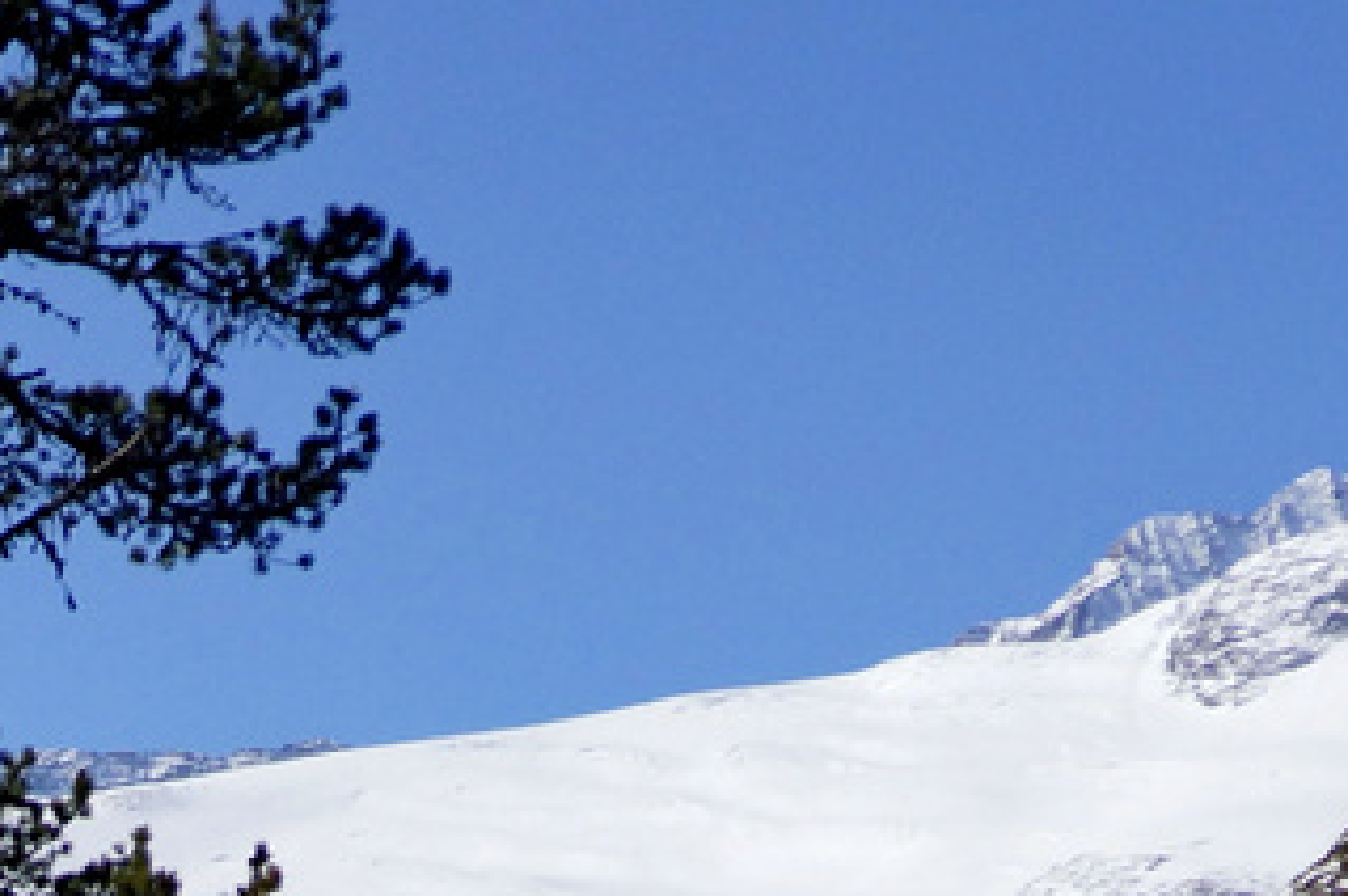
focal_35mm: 305
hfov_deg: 6.5
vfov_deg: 4.5
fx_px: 11409
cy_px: 1386
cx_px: -1445
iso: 200
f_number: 4.5
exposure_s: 1/5000
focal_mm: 40
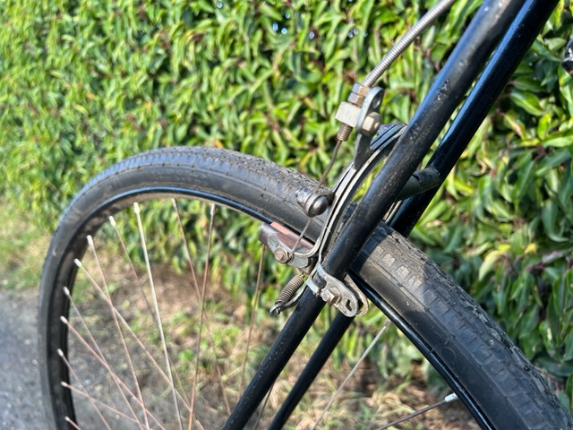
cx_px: 286
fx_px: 430
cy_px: 215
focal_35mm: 26
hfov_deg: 67.3
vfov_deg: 53.1
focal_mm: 5.7
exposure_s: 1/233
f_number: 1.5
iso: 40
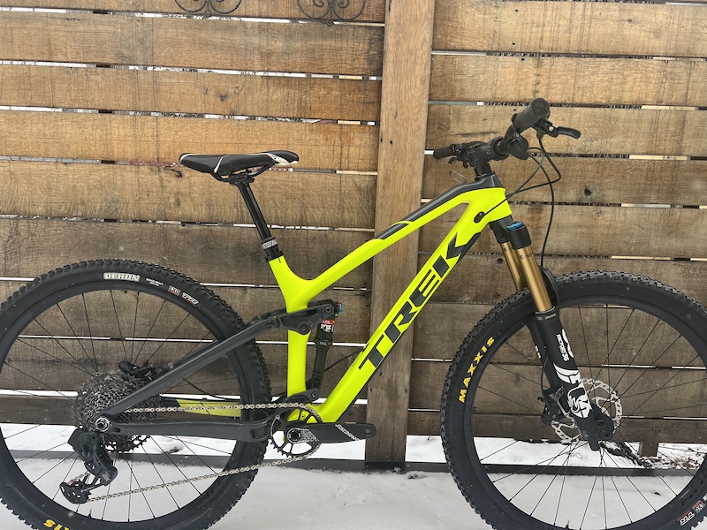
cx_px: 354
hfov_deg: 67.3
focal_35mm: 26
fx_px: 531
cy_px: 265
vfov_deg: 53.1
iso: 50
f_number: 1.5
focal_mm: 5.7
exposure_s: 1/533
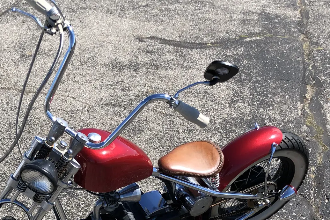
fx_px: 495
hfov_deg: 36.1
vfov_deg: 24.7
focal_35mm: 54
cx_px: 86
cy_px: 173
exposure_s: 1/1499
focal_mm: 3.99
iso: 20
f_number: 1.8
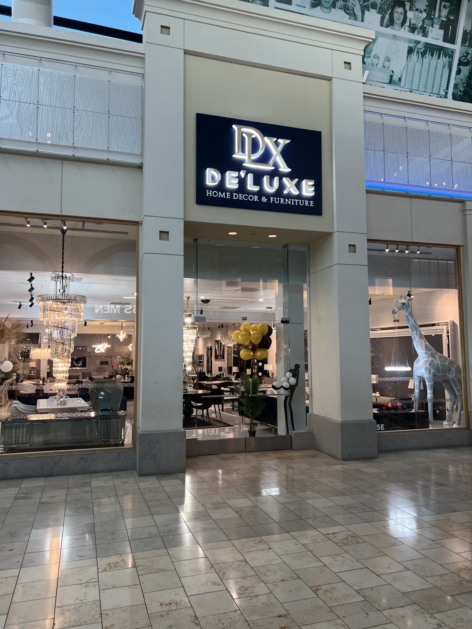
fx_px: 473
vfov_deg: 67.3
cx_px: 236
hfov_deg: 53.1
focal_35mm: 26
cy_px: 314
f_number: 1.5
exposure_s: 1/120
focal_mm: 5.7
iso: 100
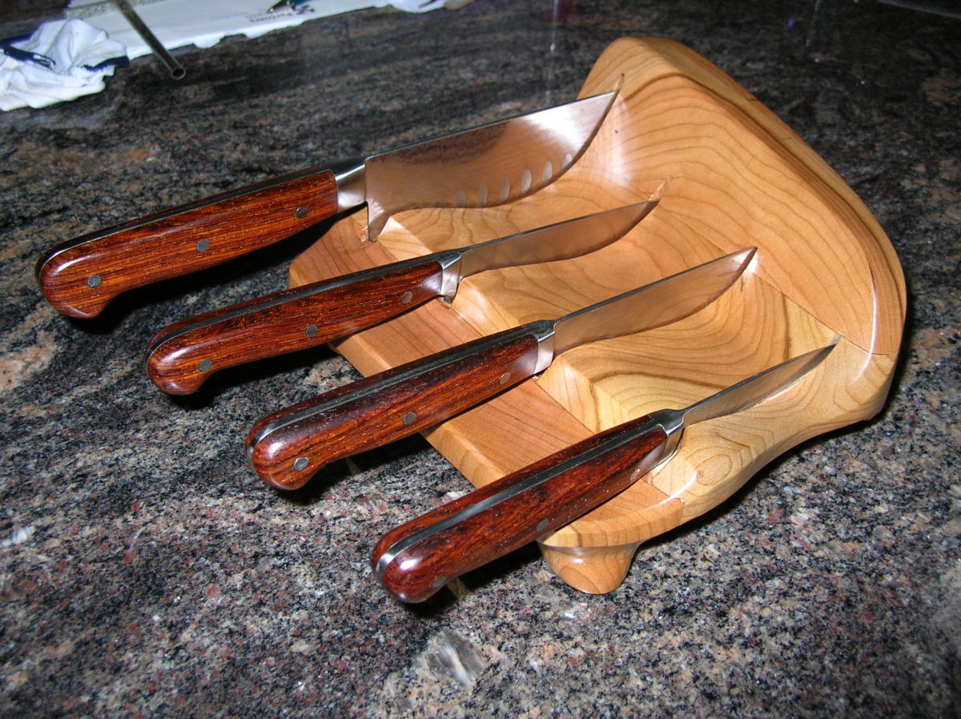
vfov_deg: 39.6
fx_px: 999
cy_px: 360
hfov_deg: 51.4
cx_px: 480
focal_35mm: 36
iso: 50
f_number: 2.7
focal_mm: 6
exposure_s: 1/60.1
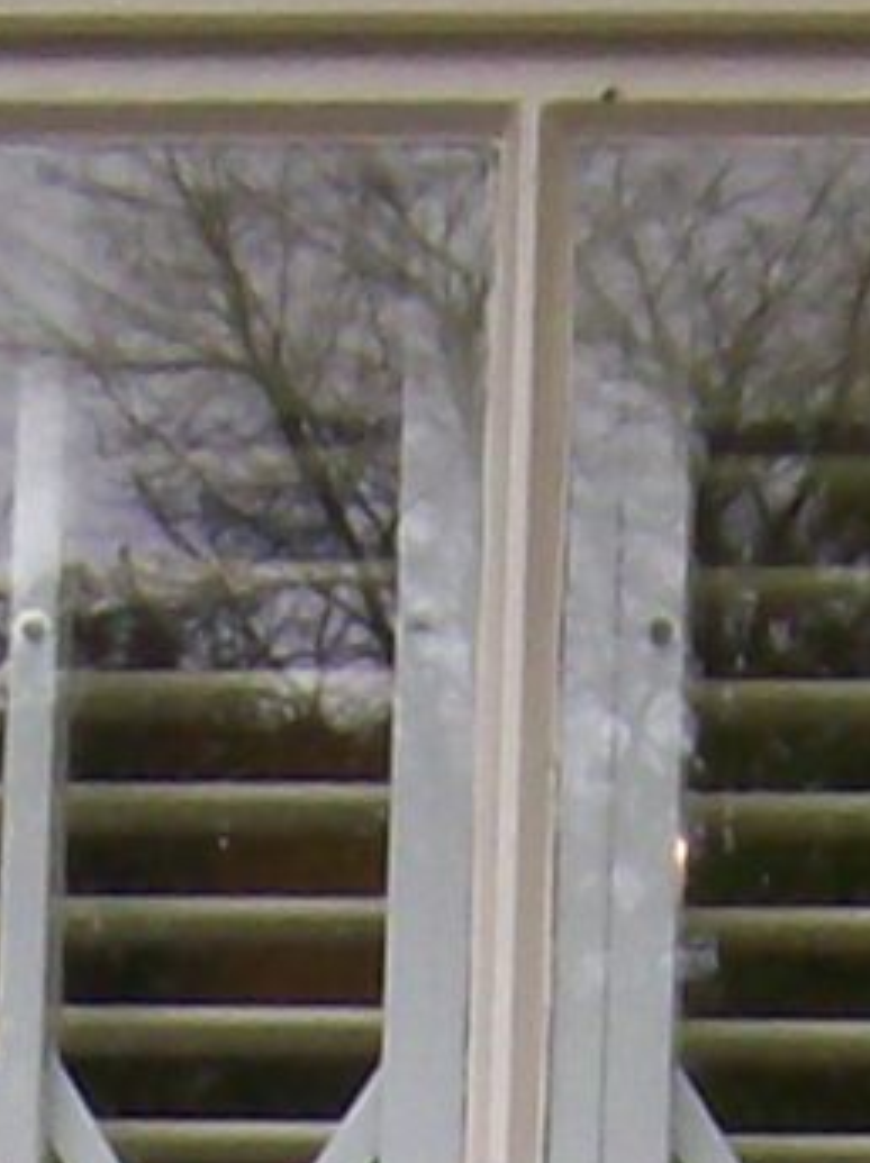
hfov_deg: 5.7
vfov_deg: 7.2
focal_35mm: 260
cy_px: 2774
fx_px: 8729
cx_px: 148
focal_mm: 5.8
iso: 80
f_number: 2.8
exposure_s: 1/355
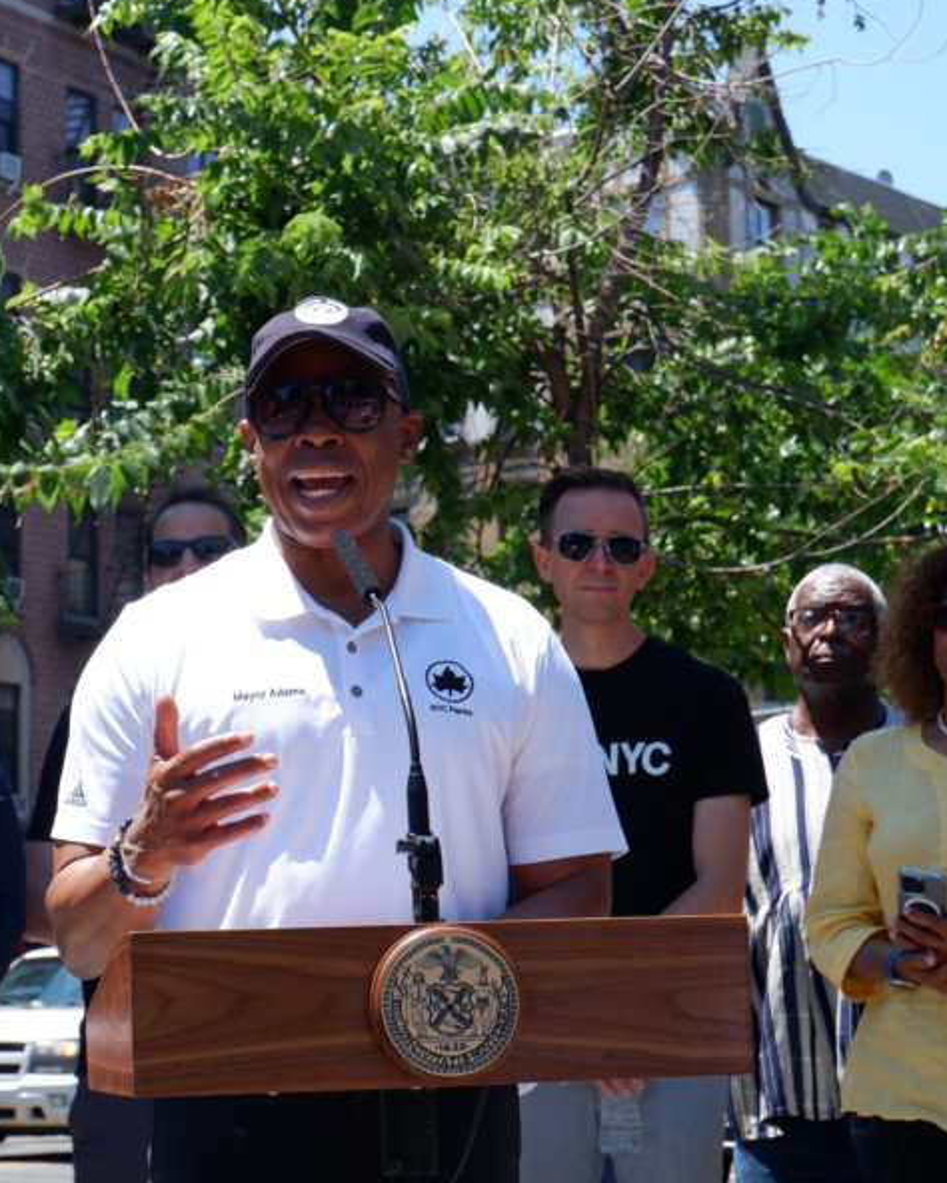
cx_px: 222
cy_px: 586
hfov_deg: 15.8
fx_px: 3397
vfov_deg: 19.8
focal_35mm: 97
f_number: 8
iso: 200
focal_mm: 45
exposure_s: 1/240
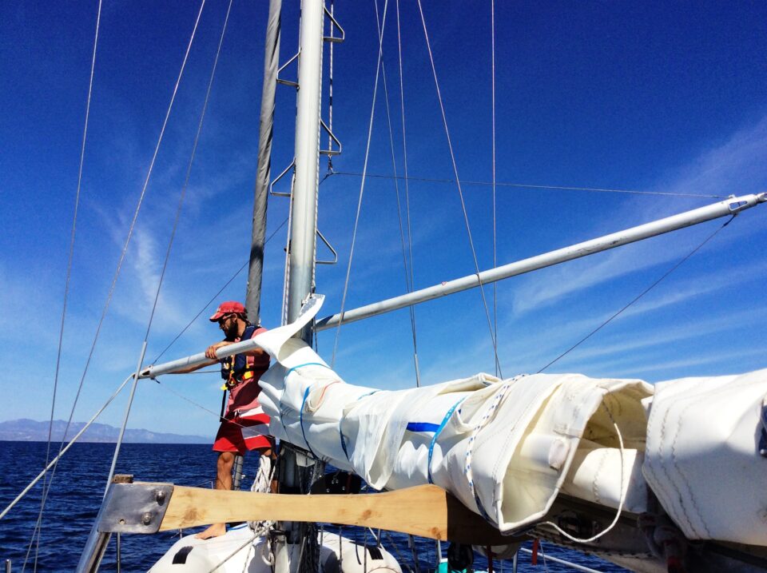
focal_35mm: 32
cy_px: 286
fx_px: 708
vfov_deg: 44.1
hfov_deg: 56.9
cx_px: 384
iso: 32
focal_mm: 3.3
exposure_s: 1/3584
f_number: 2.4
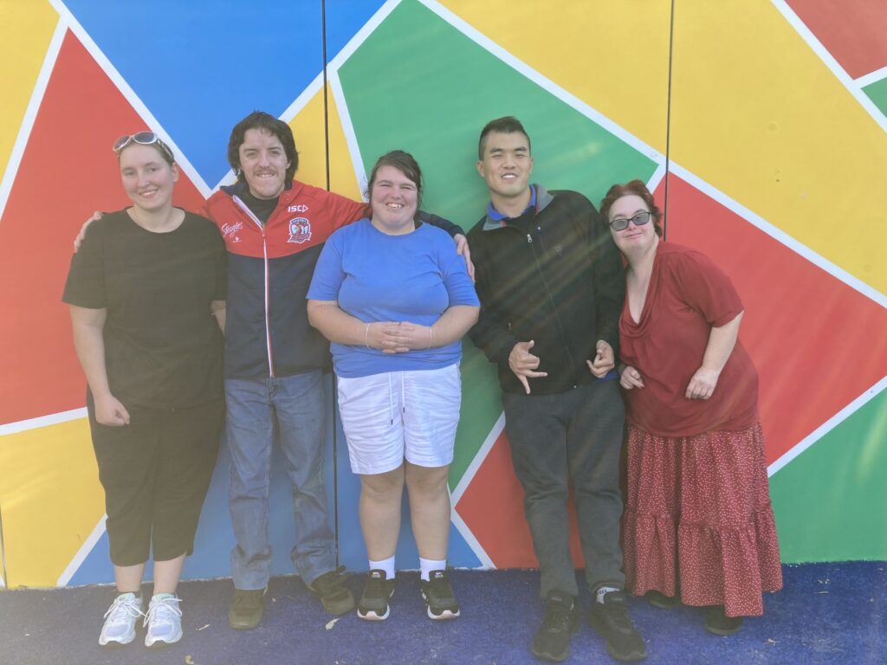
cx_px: 444
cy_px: 332
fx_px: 717
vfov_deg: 49.7
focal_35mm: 28
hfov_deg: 63.4
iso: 20
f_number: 1.8
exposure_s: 1/296
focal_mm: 3.99
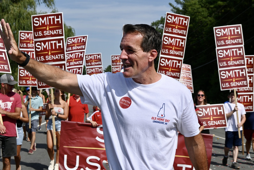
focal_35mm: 66
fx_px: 466
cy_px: 85
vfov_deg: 20.6
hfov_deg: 30.5
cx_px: 127
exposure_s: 1/500
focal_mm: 44
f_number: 8
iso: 100
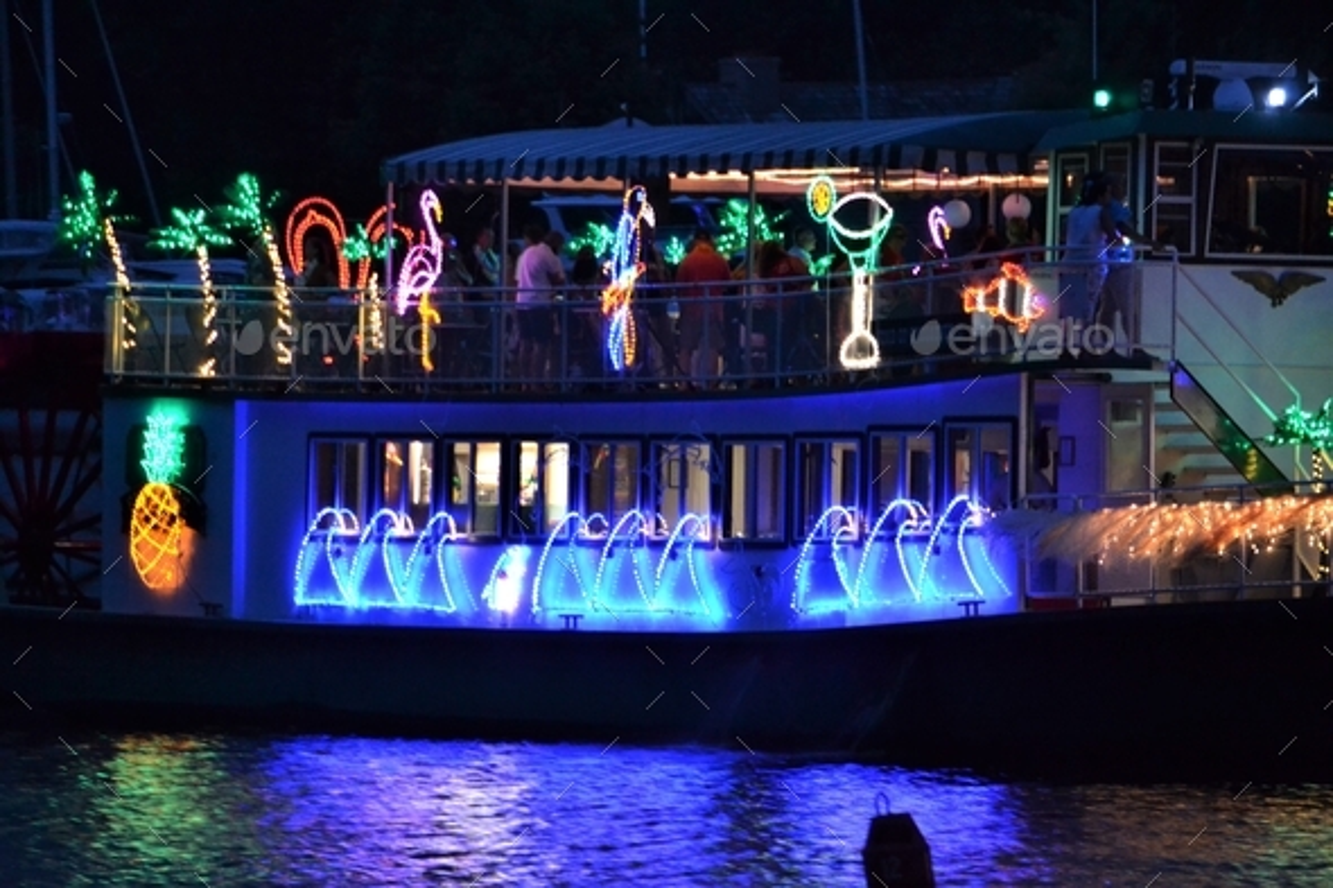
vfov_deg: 4.4
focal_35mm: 315
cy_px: 444
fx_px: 11660
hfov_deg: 6.5
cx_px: 666
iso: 3200
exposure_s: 1/15
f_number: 5.3
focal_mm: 210
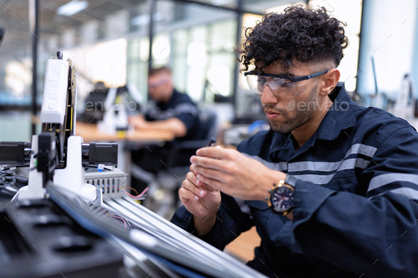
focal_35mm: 35
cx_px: 209
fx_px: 406
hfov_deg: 54.4
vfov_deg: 37.8
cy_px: 139
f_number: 1.4
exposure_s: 1/640
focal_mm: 35
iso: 1000
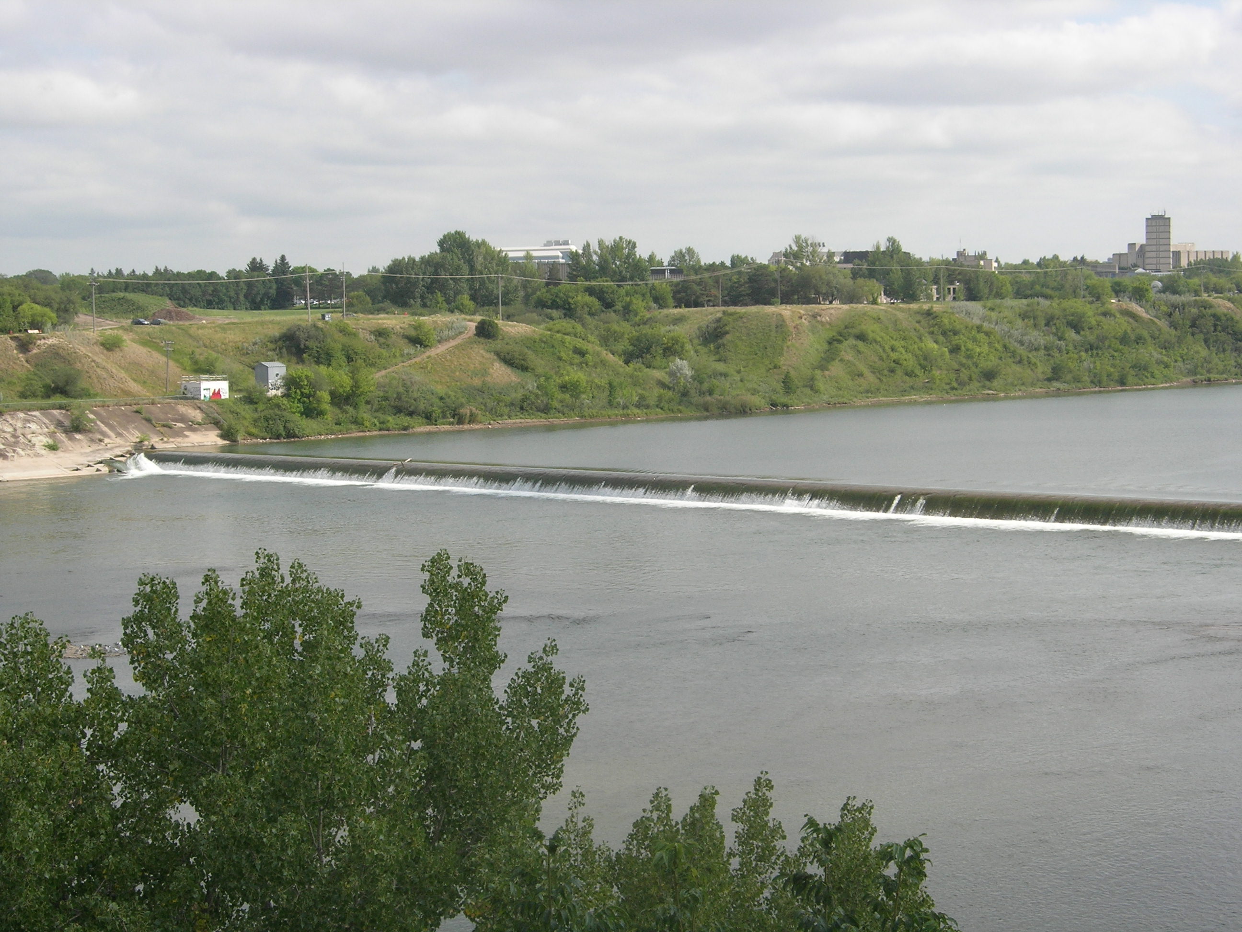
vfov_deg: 24.0
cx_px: 621
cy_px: 466
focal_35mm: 61
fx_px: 2189
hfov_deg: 31.7
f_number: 5.9
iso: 64
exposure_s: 1/334
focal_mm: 12.7
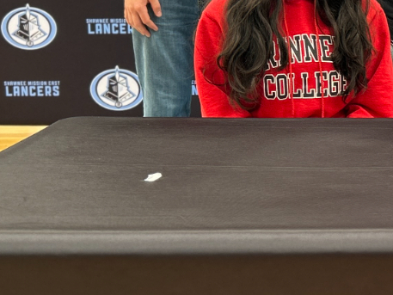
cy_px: 55
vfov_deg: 16.1
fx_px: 1033
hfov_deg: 19.9
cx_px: 504
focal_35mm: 91
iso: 80
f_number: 1.5
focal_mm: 5.7
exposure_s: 1/121
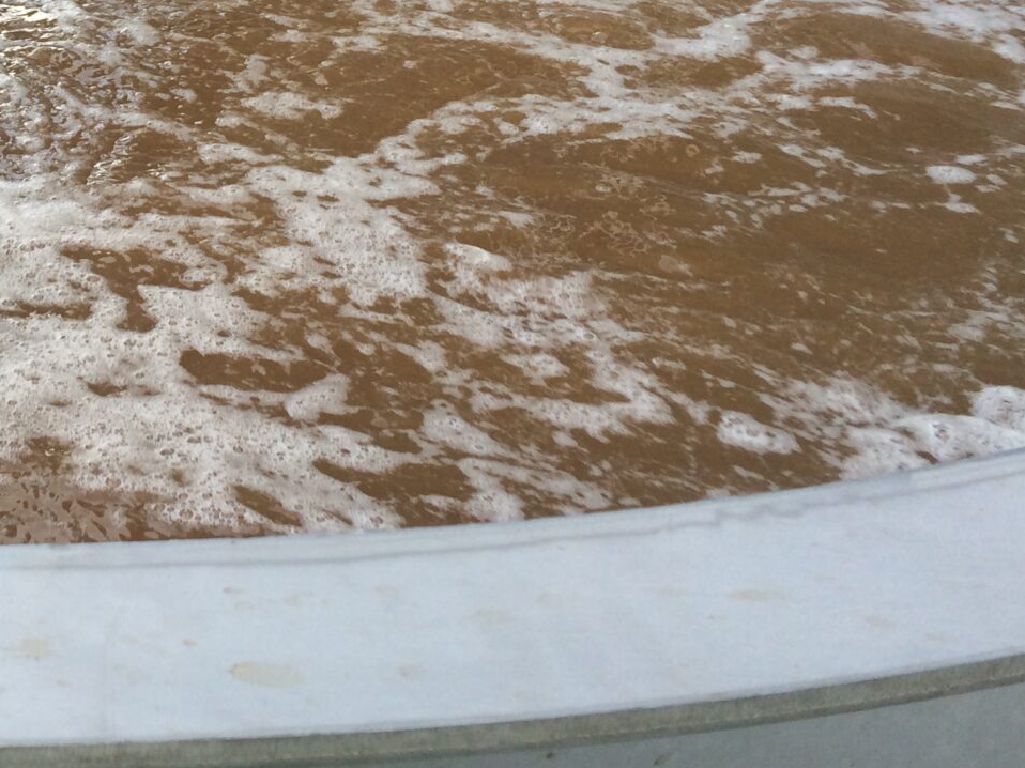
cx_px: -16
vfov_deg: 22.9
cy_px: 33
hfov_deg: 29.1
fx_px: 1835
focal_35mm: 62
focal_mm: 4.15
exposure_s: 1/216
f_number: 2.2
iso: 32
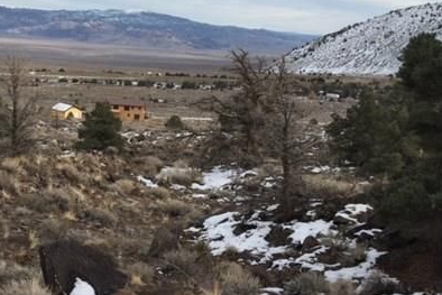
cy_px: 103
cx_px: 104
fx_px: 602
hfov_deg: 39.1
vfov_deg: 27.4
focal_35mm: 49
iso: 32
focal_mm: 4.15
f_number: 2.2
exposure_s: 1/942
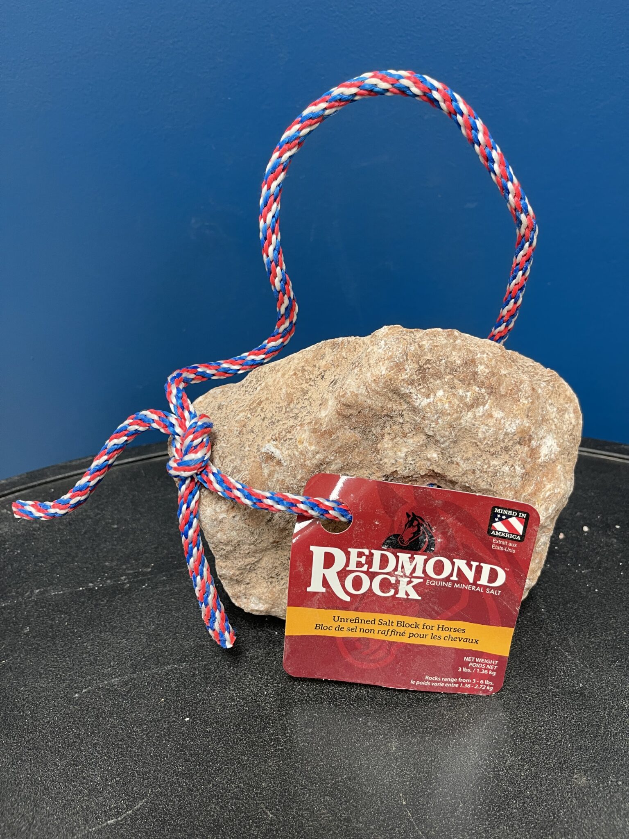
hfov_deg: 53.1
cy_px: 420
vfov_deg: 67.3
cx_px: 314
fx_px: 630
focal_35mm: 26
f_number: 1.6
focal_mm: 5.1
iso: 125
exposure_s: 1/42
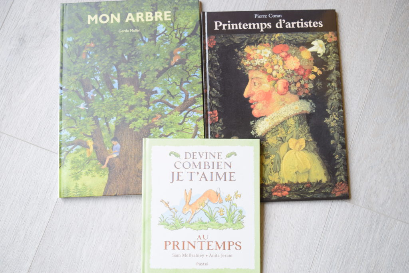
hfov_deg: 46.4
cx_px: 204
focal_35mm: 42
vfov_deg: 31.9
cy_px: 136
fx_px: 477
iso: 400
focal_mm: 28
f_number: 6.3
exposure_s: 1/160
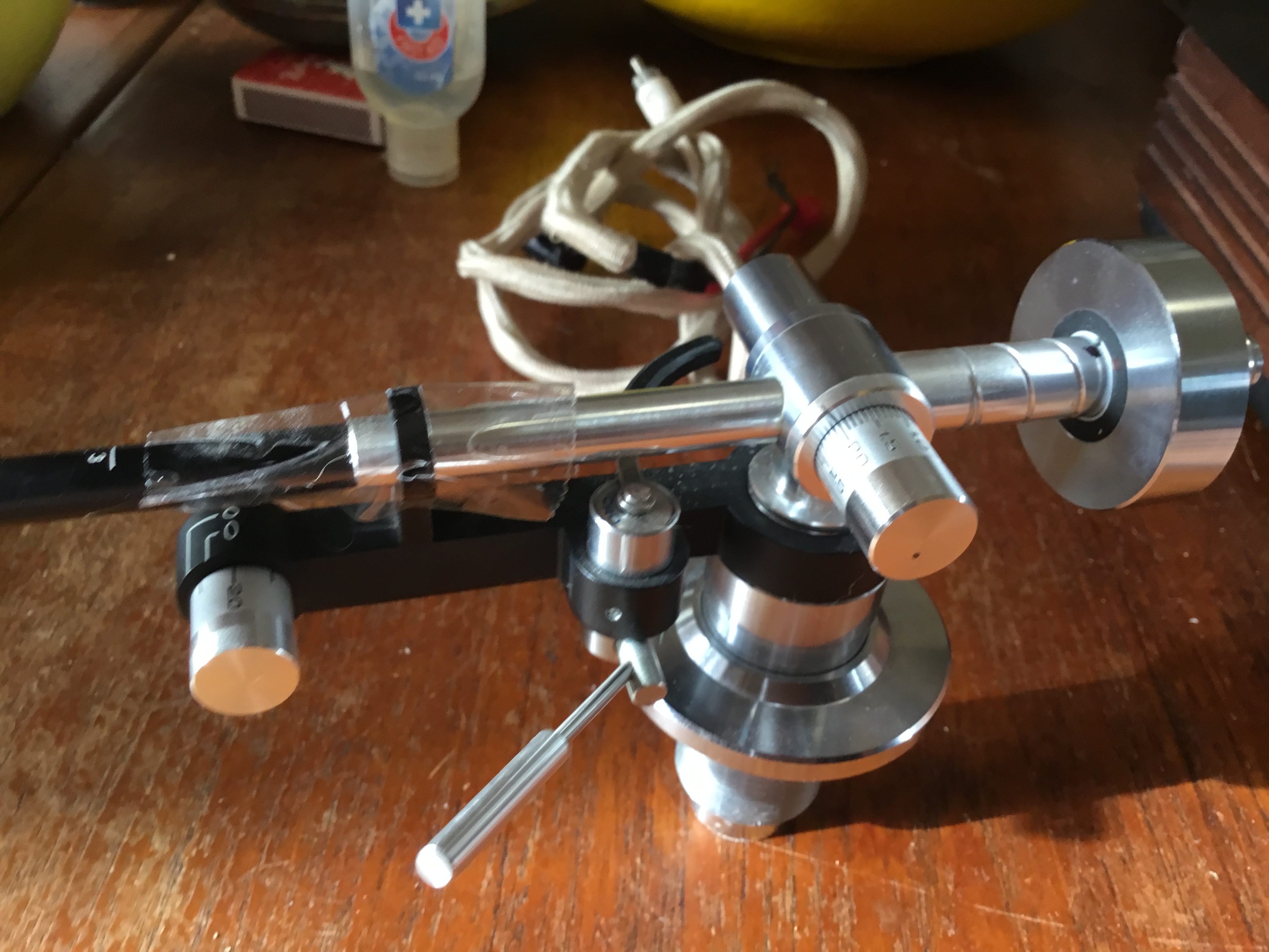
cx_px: 634
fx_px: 1136
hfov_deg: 58.4
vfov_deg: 45.4
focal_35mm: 31
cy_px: 476
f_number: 2.4
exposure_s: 1/33
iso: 64
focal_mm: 3.3
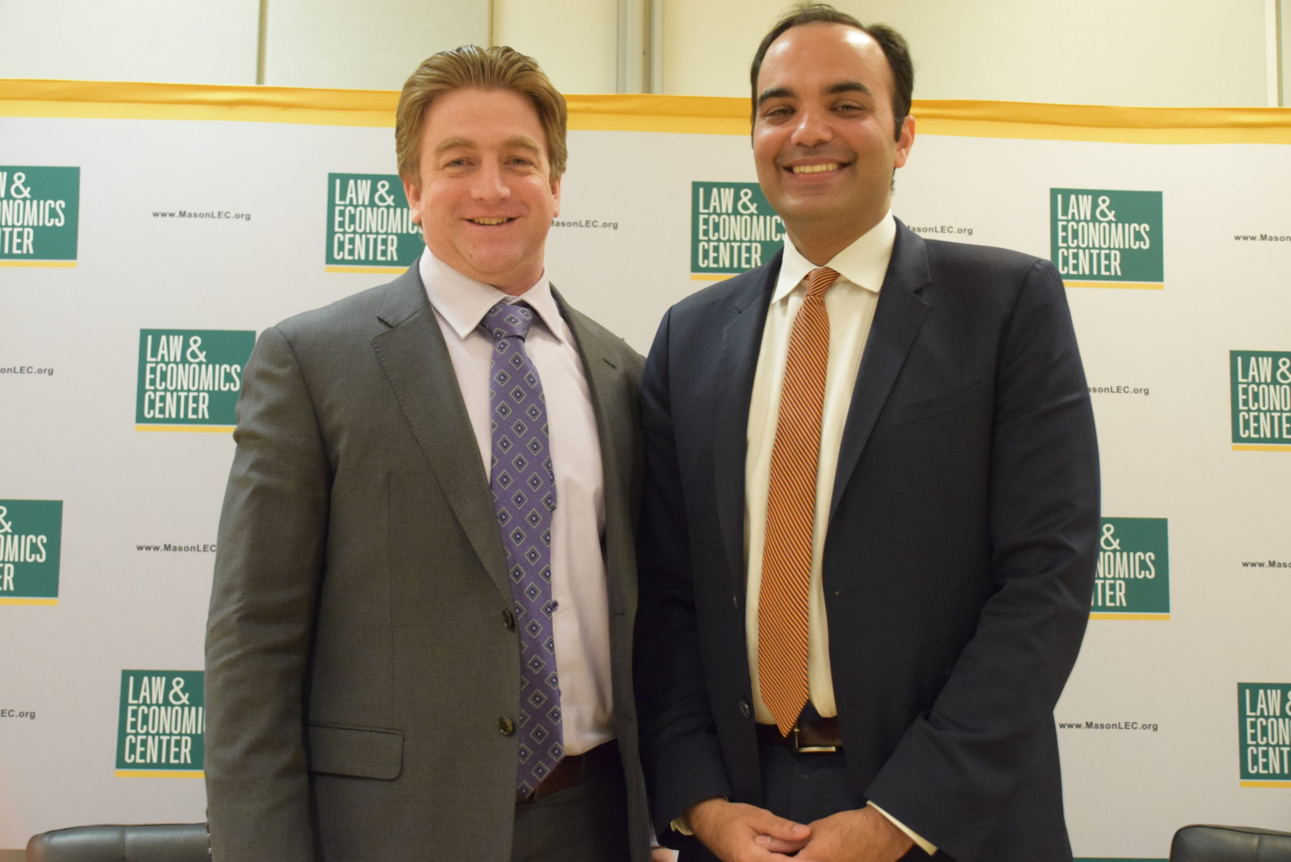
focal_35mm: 42
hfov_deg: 46.4
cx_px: 646
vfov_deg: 31.9
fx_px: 1507
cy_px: 431
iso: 2800
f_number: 4
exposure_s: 1/60
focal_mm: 28
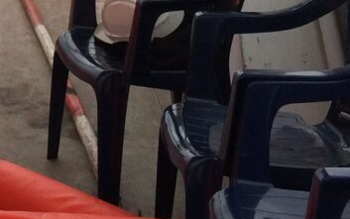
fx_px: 1374
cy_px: -211
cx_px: -175
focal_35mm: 144
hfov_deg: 13.7
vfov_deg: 8.7
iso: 32
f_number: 2.2
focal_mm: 4.12
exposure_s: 1/1642
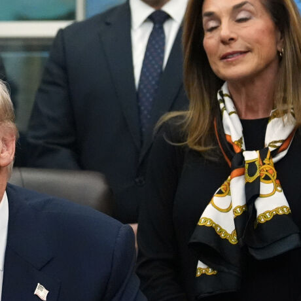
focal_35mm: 140
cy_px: 206
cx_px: -9
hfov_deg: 12.3
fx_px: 1377
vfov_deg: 12.5
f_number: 2.8
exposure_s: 1/250
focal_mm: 43
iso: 5000
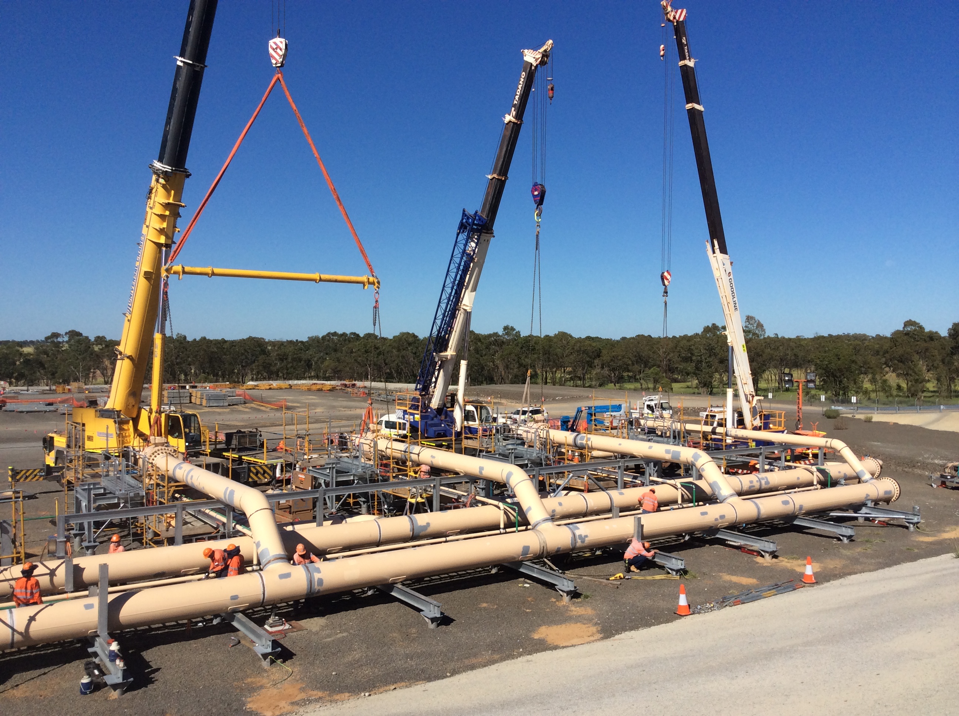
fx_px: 913
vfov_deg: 42.8
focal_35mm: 33
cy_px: 358
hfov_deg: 55.4
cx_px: 480
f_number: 2.4
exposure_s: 1/2488
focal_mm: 3.3
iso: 32
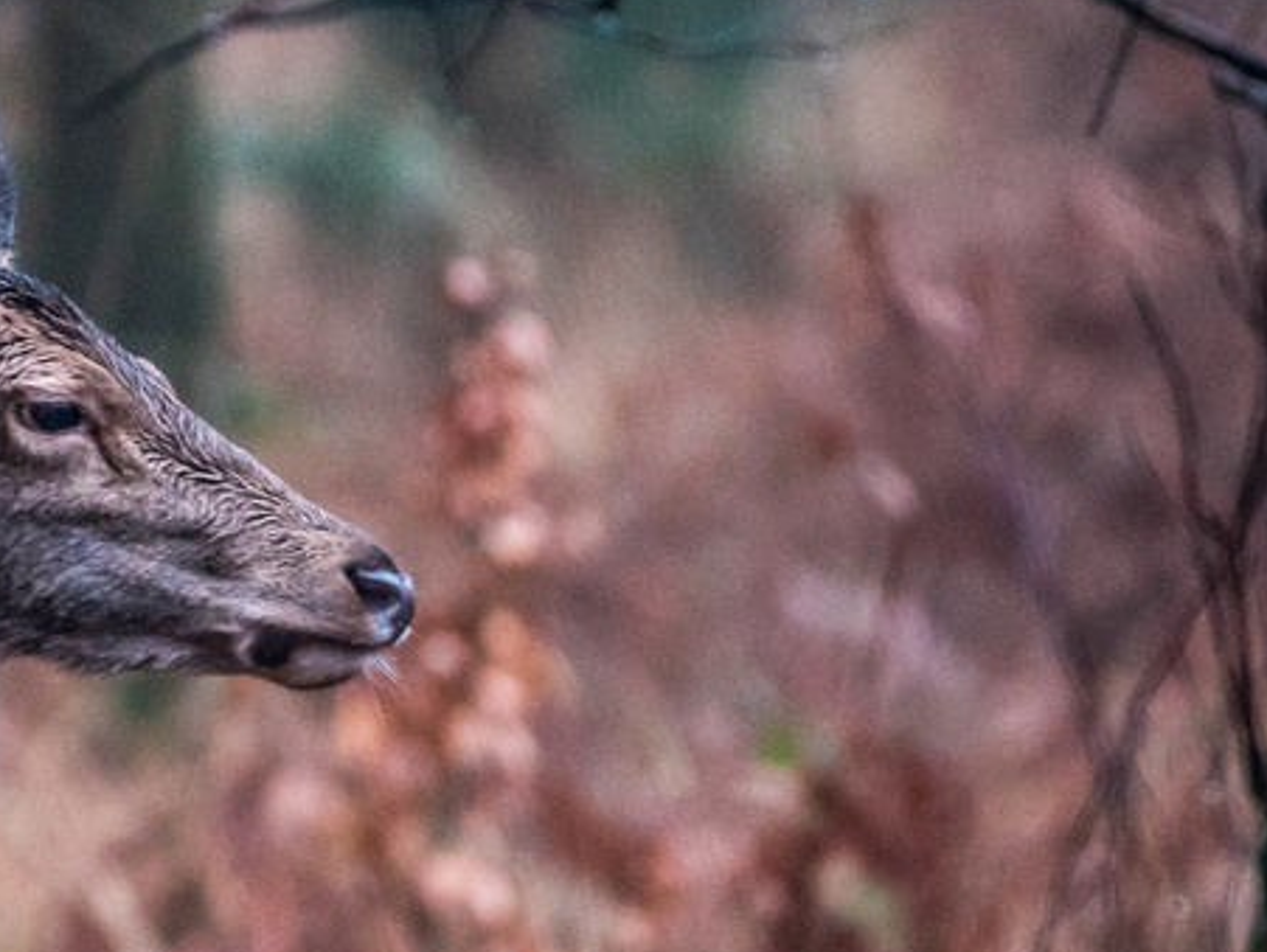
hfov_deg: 1.1
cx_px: -51
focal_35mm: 1724
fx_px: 63152
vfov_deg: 0.9
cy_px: 848
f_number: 5.6
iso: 1600
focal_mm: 500
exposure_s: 1/250
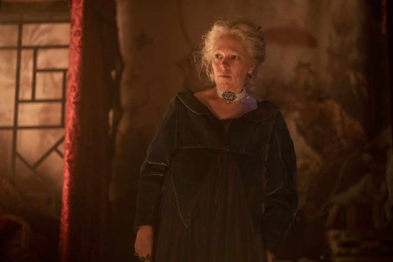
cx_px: 196
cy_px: 131
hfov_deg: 23.9
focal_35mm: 85
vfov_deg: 16.1
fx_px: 928
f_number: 1.4
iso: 6400
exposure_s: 1/125
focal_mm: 85
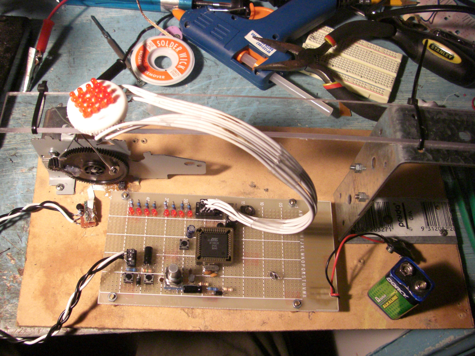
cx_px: 238
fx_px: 521
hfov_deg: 49.0
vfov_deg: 37.7
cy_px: 178
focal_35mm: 38
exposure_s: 1/50
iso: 400
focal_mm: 6.3
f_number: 3.4
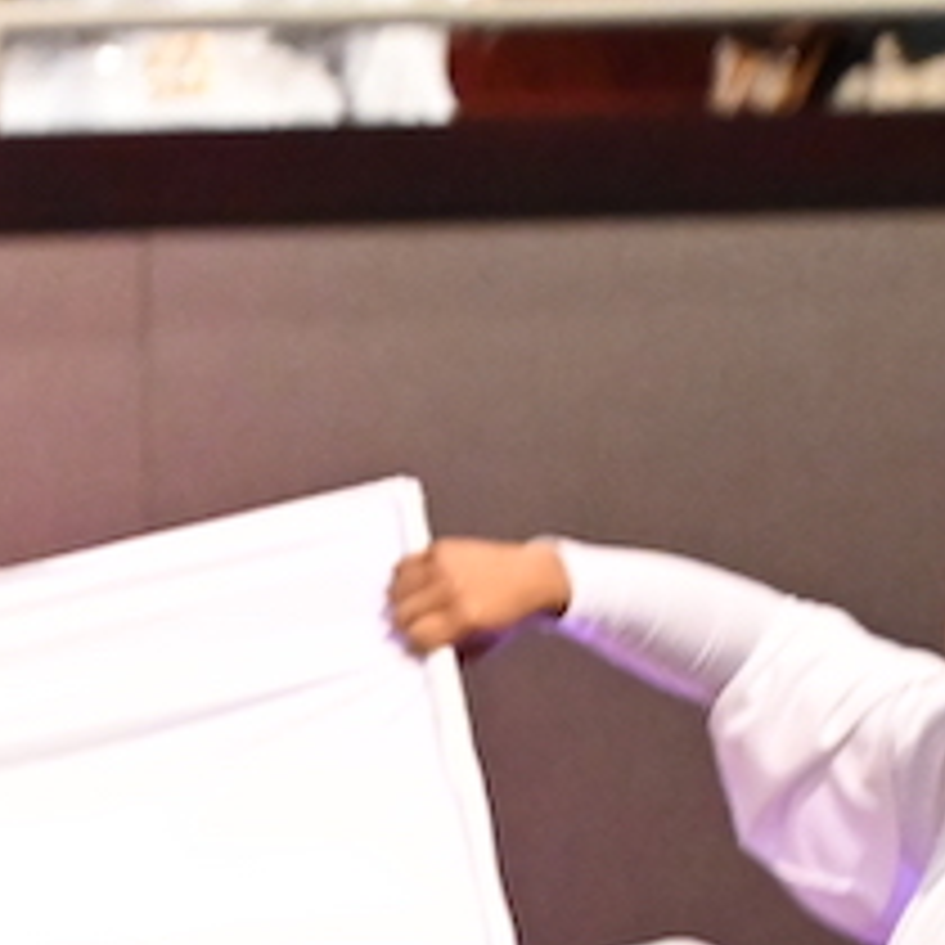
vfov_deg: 3.1
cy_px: 1510
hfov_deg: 3.0
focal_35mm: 566
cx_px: -2358
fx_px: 17481
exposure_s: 1/400
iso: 3200
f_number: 3.5
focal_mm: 70
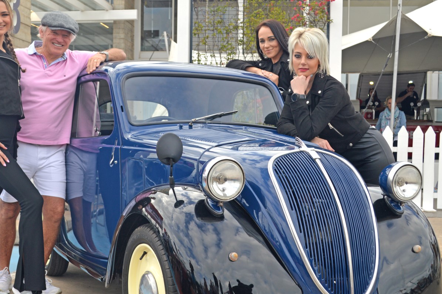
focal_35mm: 53
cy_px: 168
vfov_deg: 25.5
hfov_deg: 37.5
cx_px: 188
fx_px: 650
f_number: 5.6
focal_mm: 26
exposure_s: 1/125
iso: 100
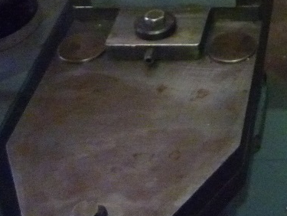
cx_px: 341
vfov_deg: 15.6
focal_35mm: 90
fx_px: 747
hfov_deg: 20.4
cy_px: -71
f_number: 2.8
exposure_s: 1/13
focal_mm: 5.5
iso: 800
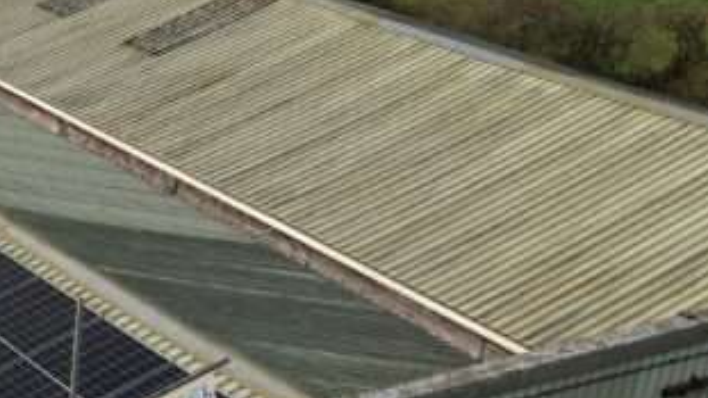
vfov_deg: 15.9
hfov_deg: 23.2
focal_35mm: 76
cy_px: 183
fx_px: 1427
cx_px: -314
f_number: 2.8
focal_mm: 8.38
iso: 100
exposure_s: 1/60
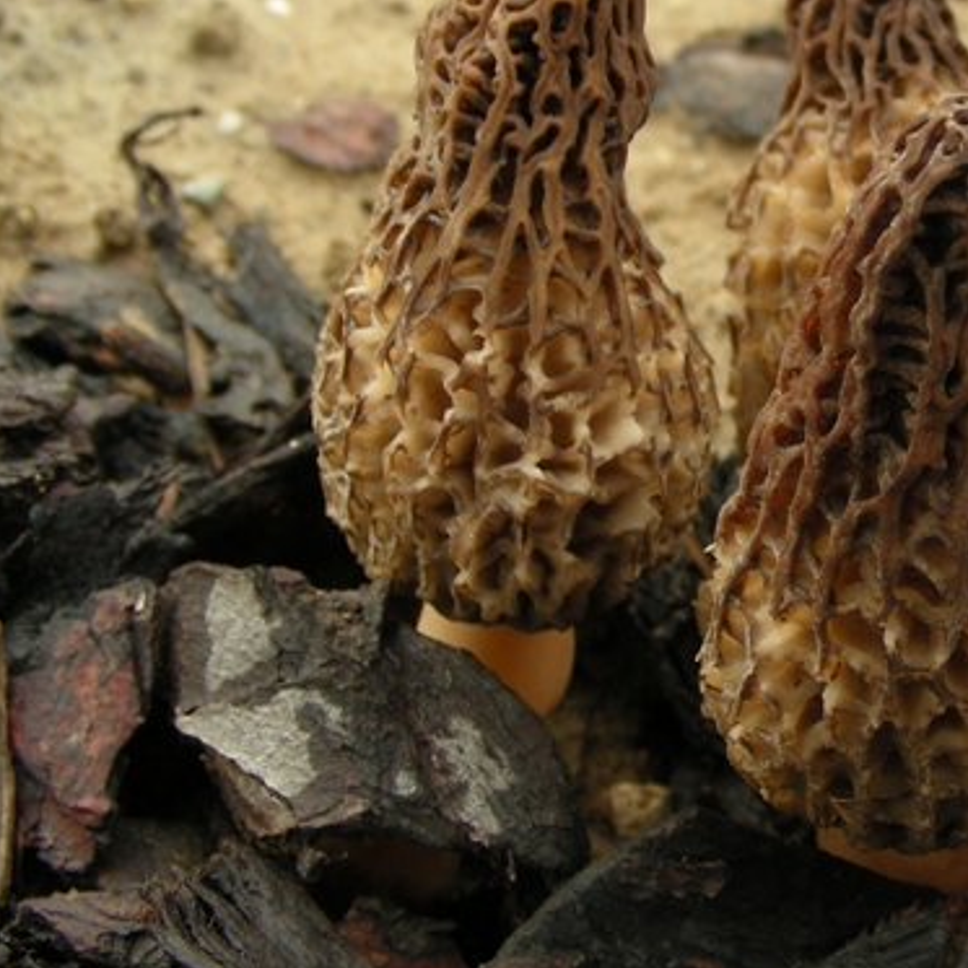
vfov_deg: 24.0
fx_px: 2278
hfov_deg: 23.4
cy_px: 444
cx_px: 846
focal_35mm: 72
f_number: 3.5
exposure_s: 1/115
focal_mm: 6.3
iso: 50
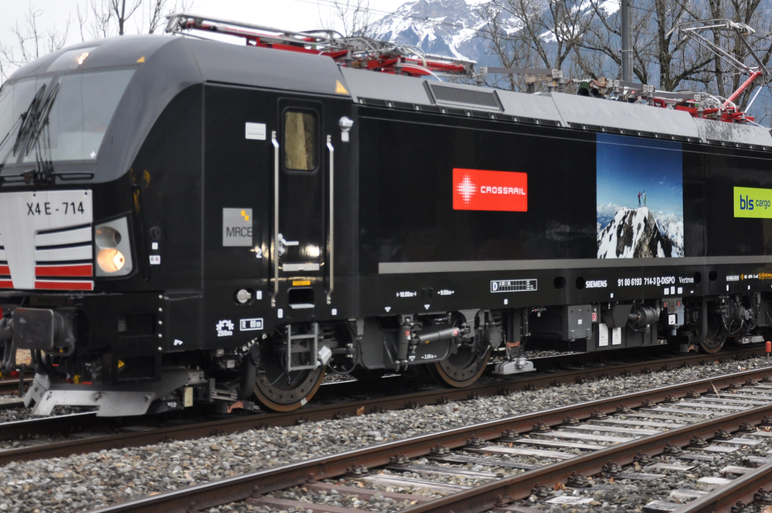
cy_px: 171
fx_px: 1328
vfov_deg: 21.8
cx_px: 393
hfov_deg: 32.4
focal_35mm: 62
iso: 450
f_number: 4.2
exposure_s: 1/60
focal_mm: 30
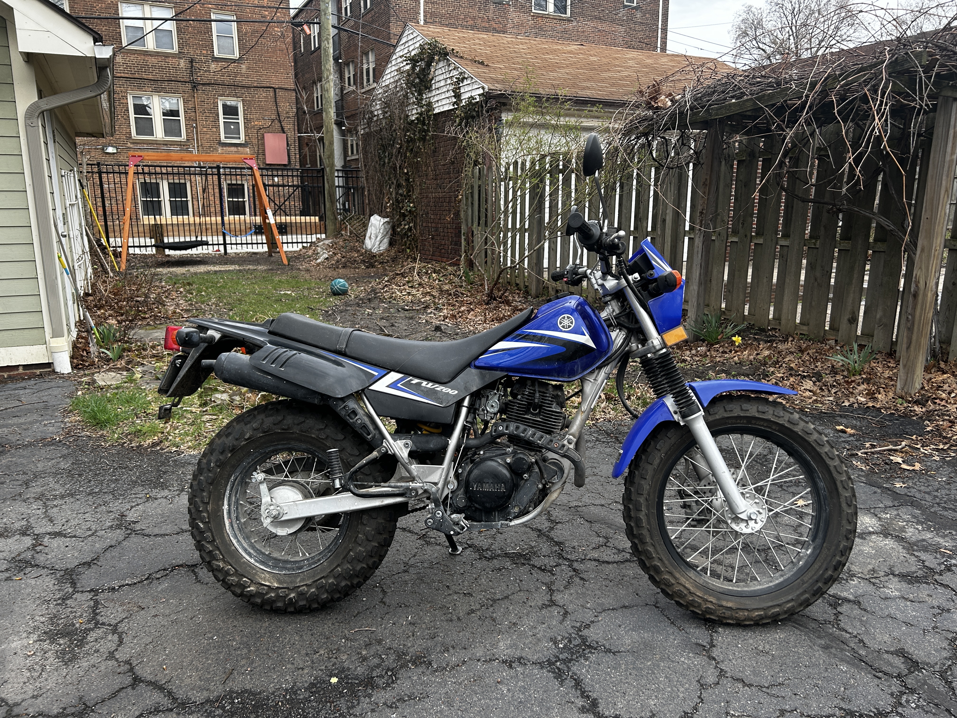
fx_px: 719
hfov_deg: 67.3
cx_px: 478
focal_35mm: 26
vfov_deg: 53.1
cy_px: 359
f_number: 1.5
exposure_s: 1/797
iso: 50
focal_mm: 5.7
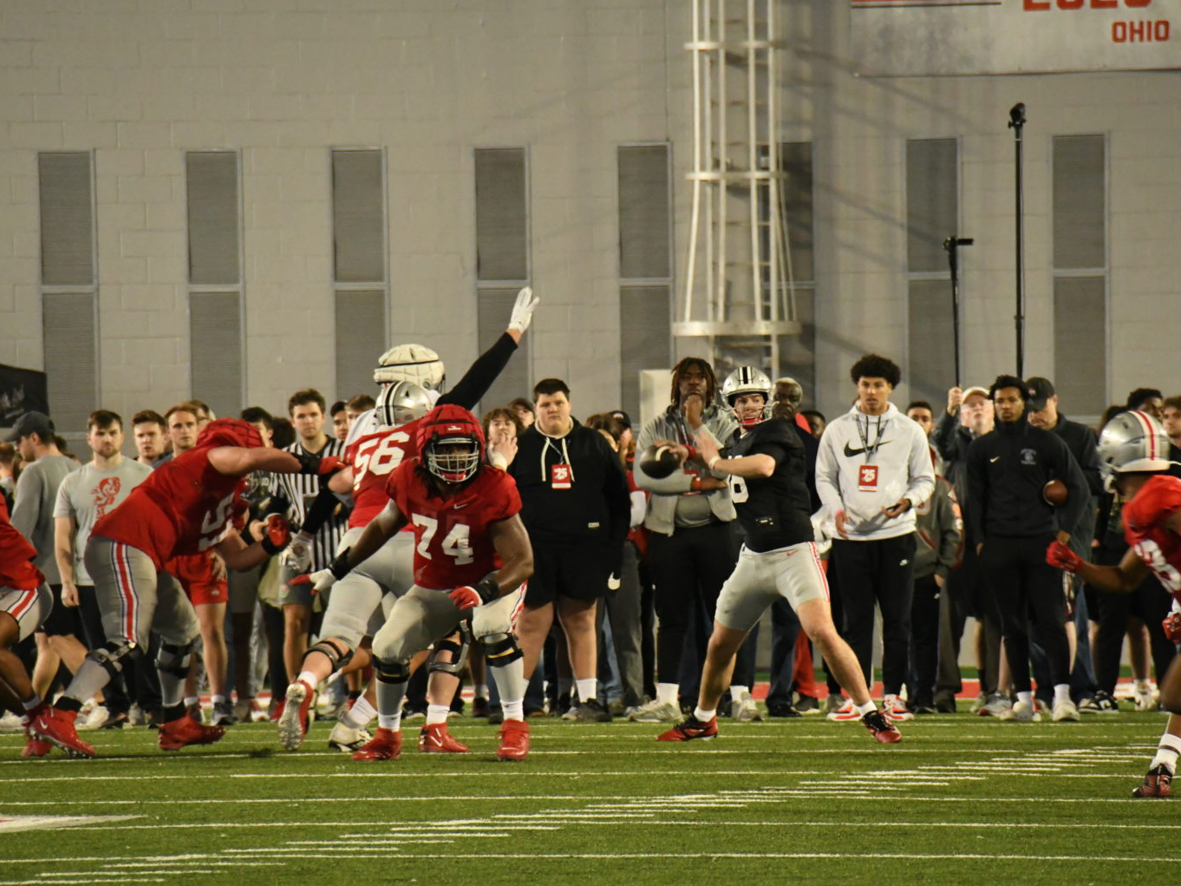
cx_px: 656
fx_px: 16646
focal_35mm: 488
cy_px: 443
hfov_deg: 4.1
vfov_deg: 3.0
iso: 5000
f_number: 7.1
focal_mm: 300
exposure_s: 1/320
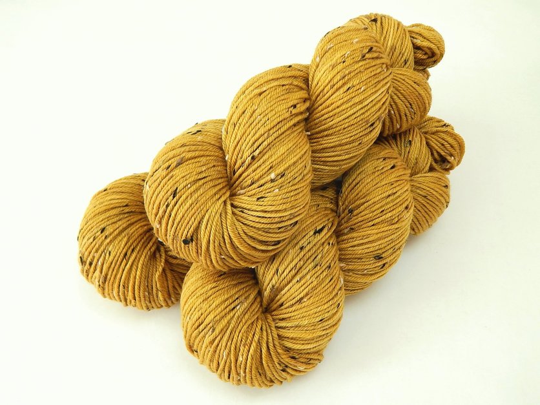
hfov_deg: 52.6
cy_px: 202
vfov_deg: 40.7
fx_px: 546
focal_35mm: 35
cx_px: 270
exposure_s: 1/40
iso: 125
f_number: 3.3
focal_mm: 6.1
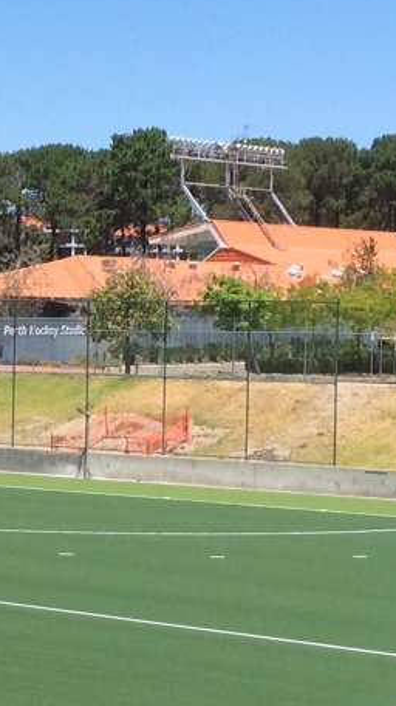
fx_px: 2187
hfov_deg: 9.9
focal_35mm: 117
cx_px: -254
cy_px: 404
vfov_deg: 18.3
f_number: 2.2
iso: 32
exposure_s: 1/1866
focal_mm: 4.12
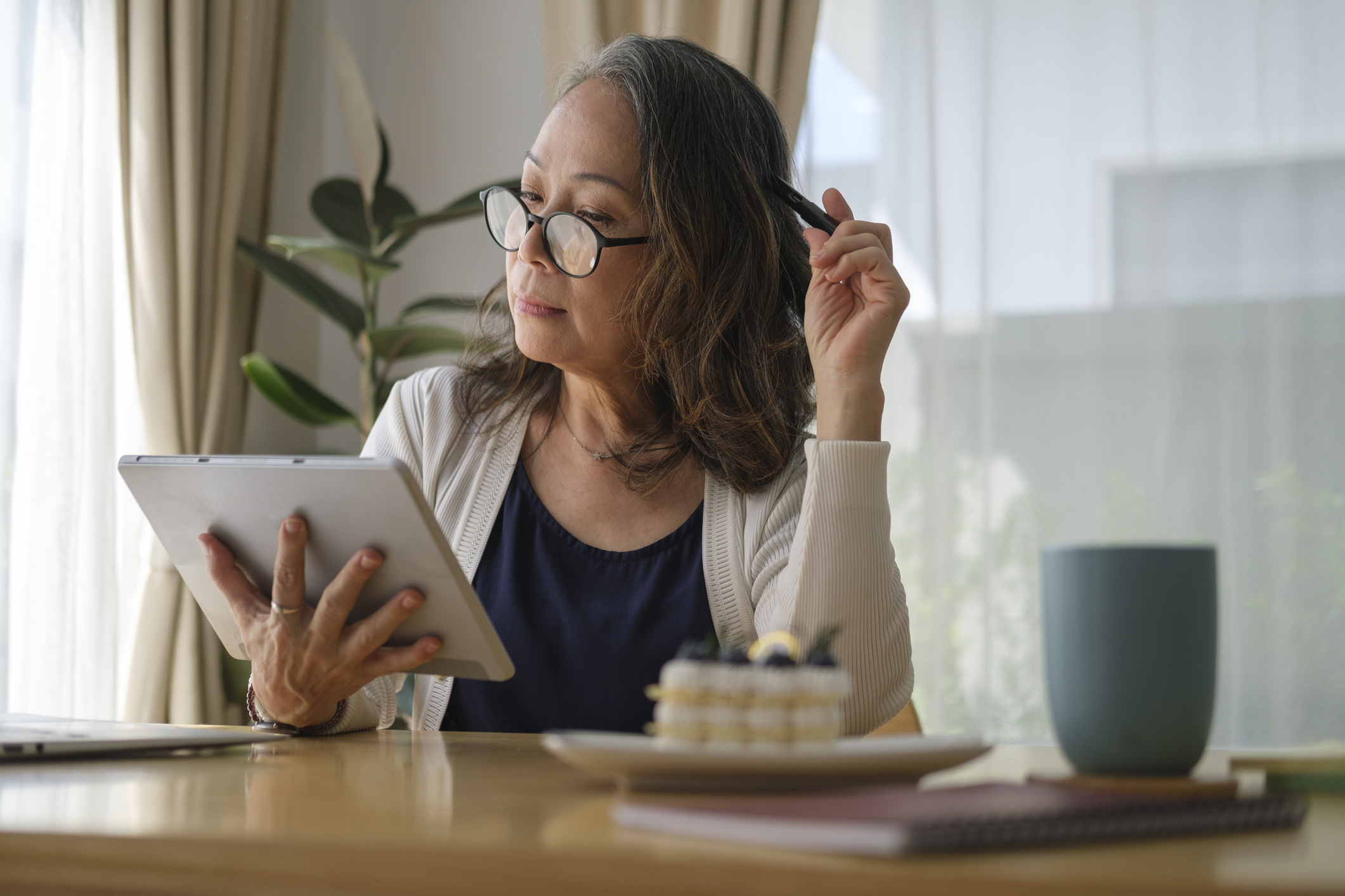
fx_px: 1980
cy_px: 448
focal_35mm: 53
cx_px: 672
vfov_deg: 25.5
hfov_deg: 37.5
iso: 250
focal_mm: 35
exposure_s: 1/850
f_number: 2
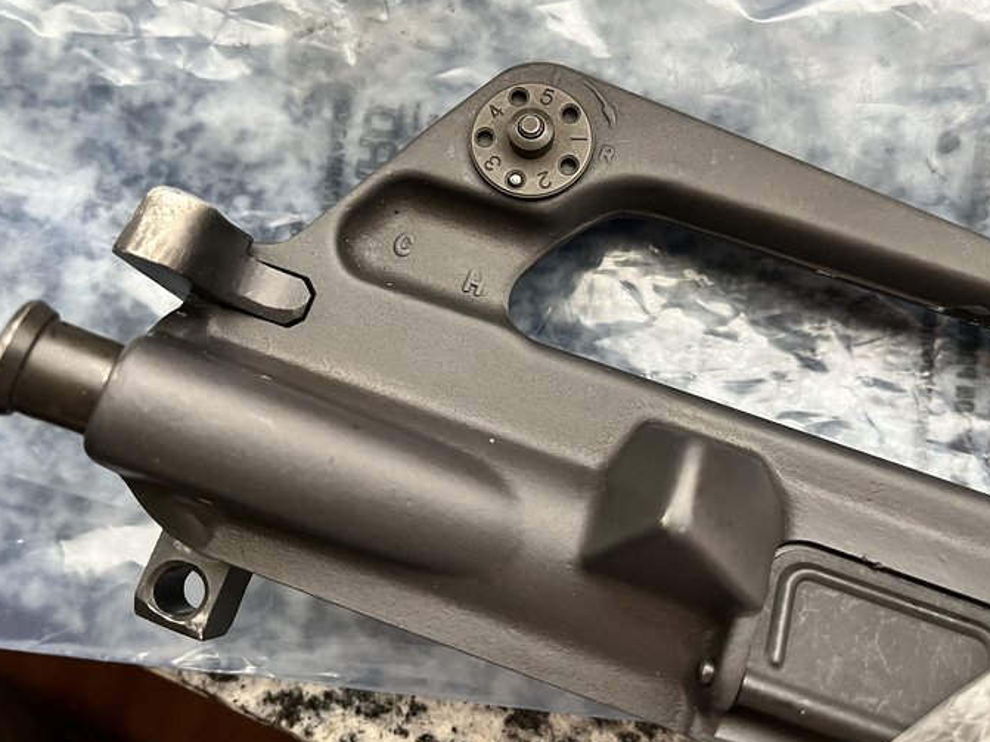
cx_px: 525
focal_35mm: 31
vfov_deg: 45.3
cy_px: 320
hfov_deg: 58.3
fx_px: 886
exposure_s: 1/60
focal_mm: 5.1
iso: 250
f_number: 1.6
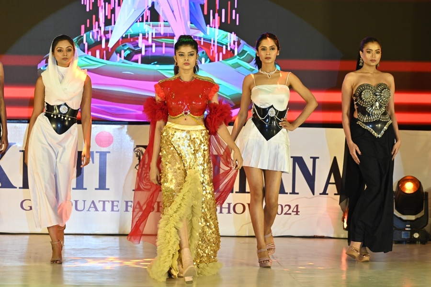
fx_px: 2094
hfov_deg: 11.8
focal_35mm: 175
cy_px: 144
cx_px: 216
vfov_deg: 7.8
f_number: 5
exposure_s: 1/500
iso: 2000
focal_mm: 175
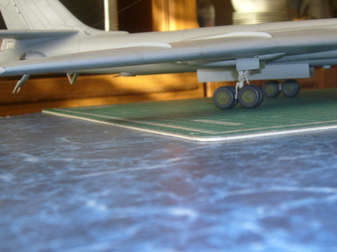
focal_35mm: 61
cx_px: 270
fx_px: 594
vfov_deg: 24.0
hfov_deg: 30.9
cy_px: 143
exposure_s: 1/45
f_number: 2.8
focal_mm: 5.8
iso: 100
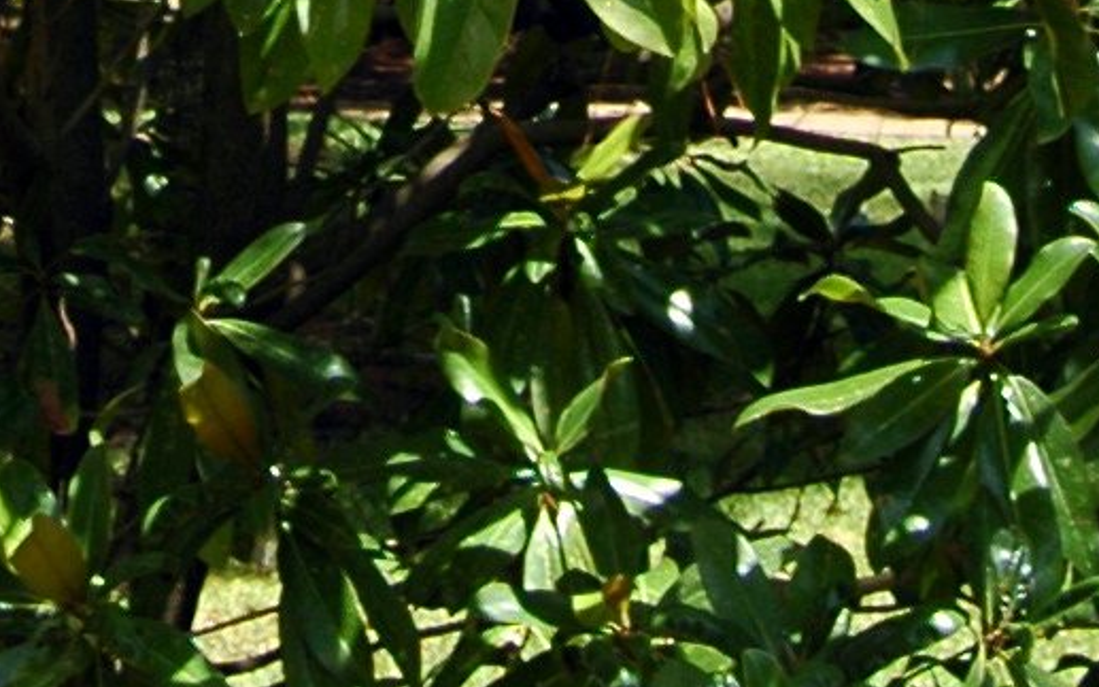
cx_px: 102
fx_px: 4792
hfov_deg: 13.0
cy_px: -1321
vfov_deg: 7.3
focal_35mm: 160
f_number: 8
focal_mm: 18
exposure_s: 1/180
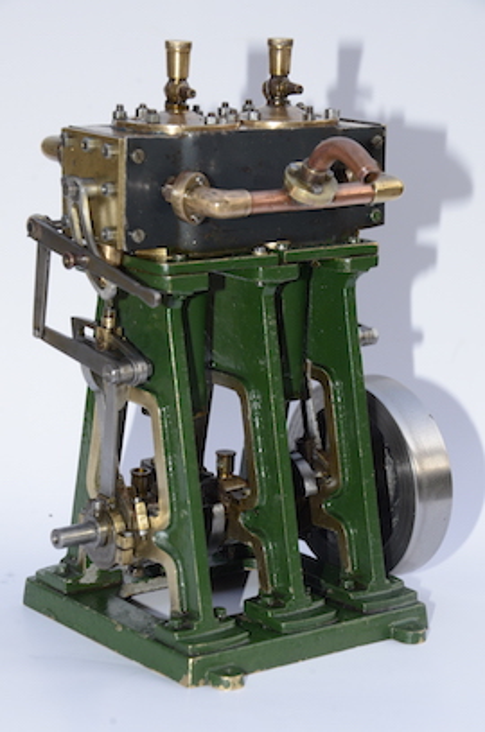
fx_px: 2133
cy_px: 366
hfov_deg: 13.0
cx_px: 242
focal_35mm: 105
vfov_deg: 19.5
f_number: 13
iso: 800
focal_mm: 70
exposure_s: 1/250
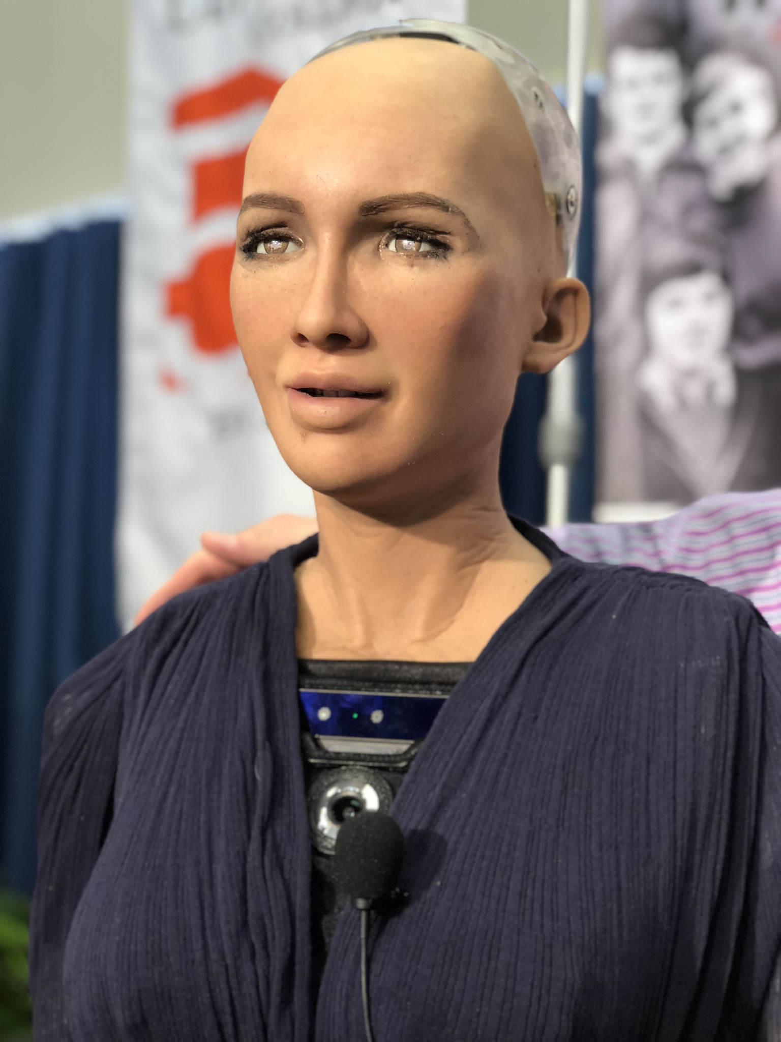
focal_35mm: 52
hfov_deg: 28.0
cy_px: 521
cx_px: 390
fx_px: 1564
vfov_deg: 36.8
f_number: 2.4
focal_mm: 6
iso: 100
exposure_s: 1/40
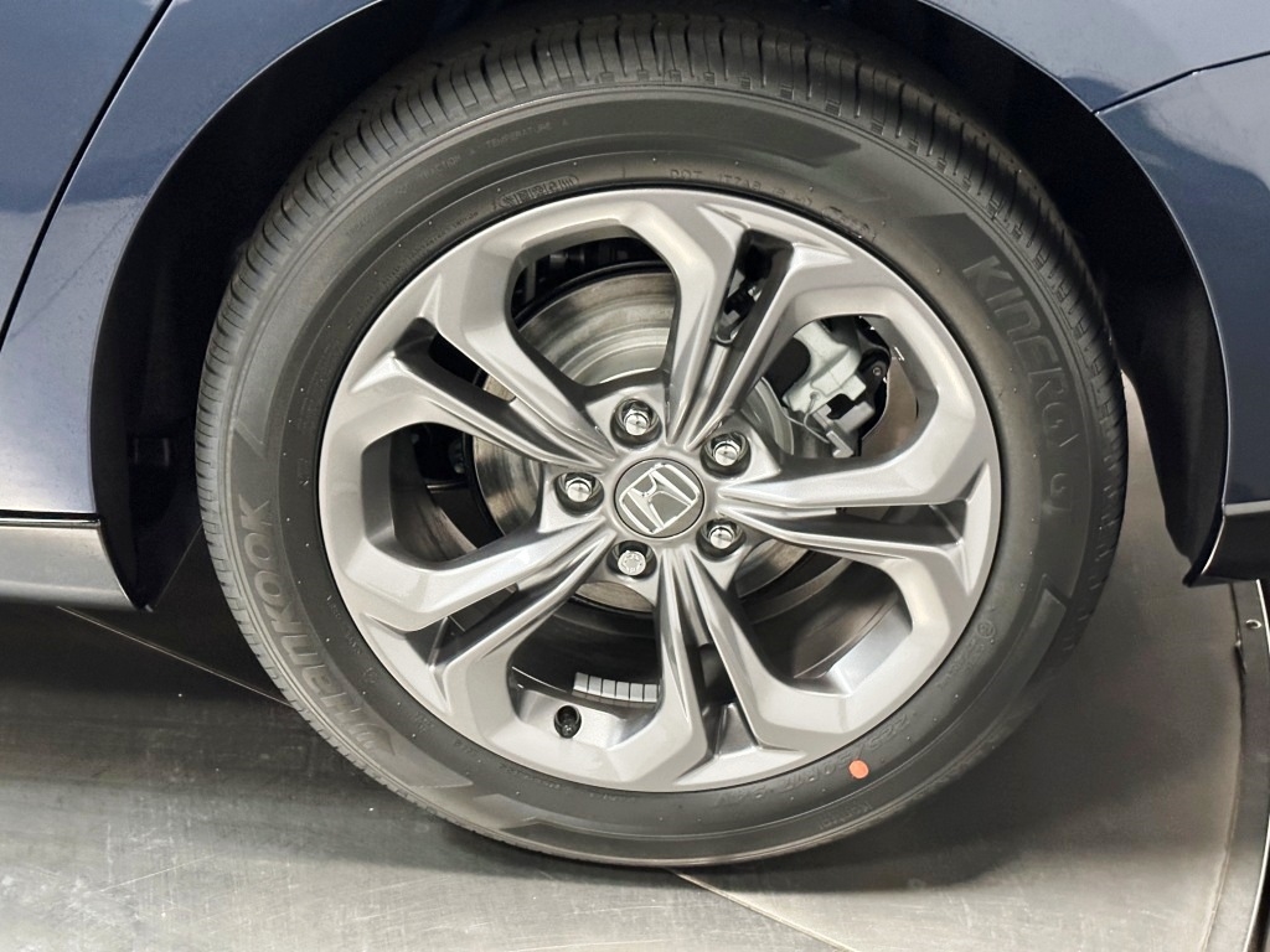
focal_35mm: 48
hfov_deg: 39.7
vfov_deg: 30.3
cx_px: 635
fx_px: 1761
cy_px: 476
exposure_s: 1/30
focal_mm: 6.86
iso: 640
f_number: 1.78
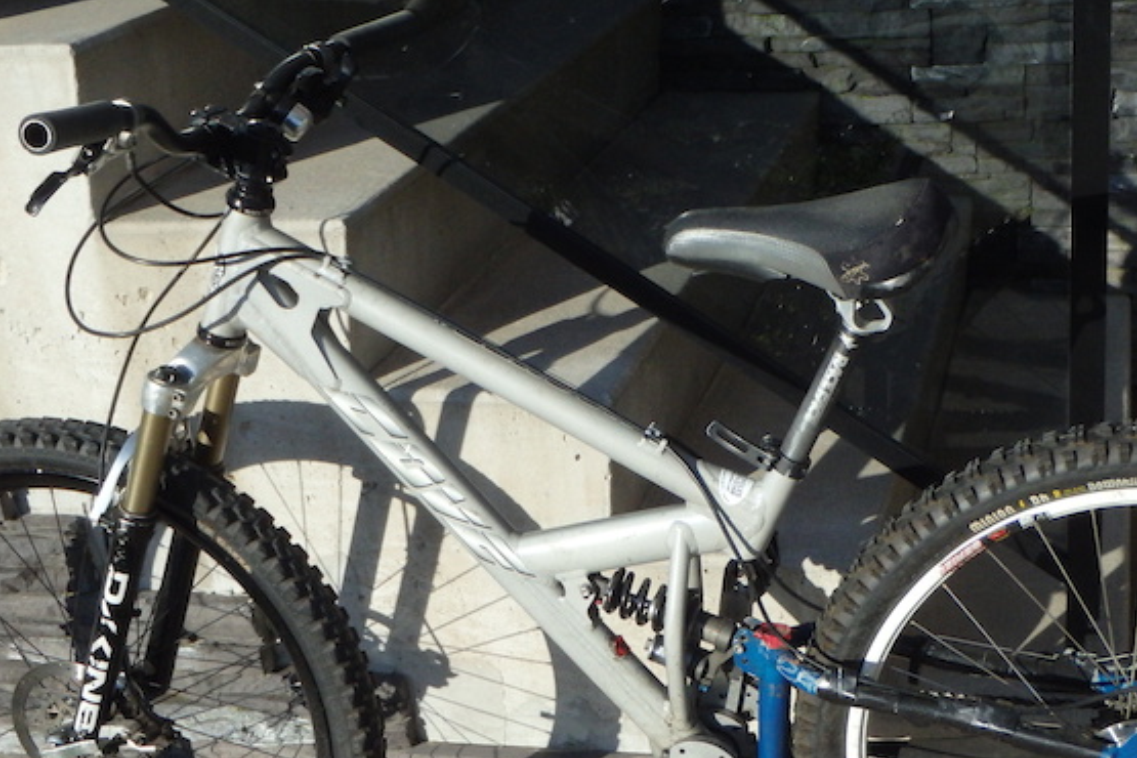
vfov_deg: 25.0
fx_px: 1705
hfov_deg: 36.7
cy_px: 479
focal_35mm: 54
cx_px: 713
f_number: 13
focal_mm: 6.4
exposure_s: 1/320
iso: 400
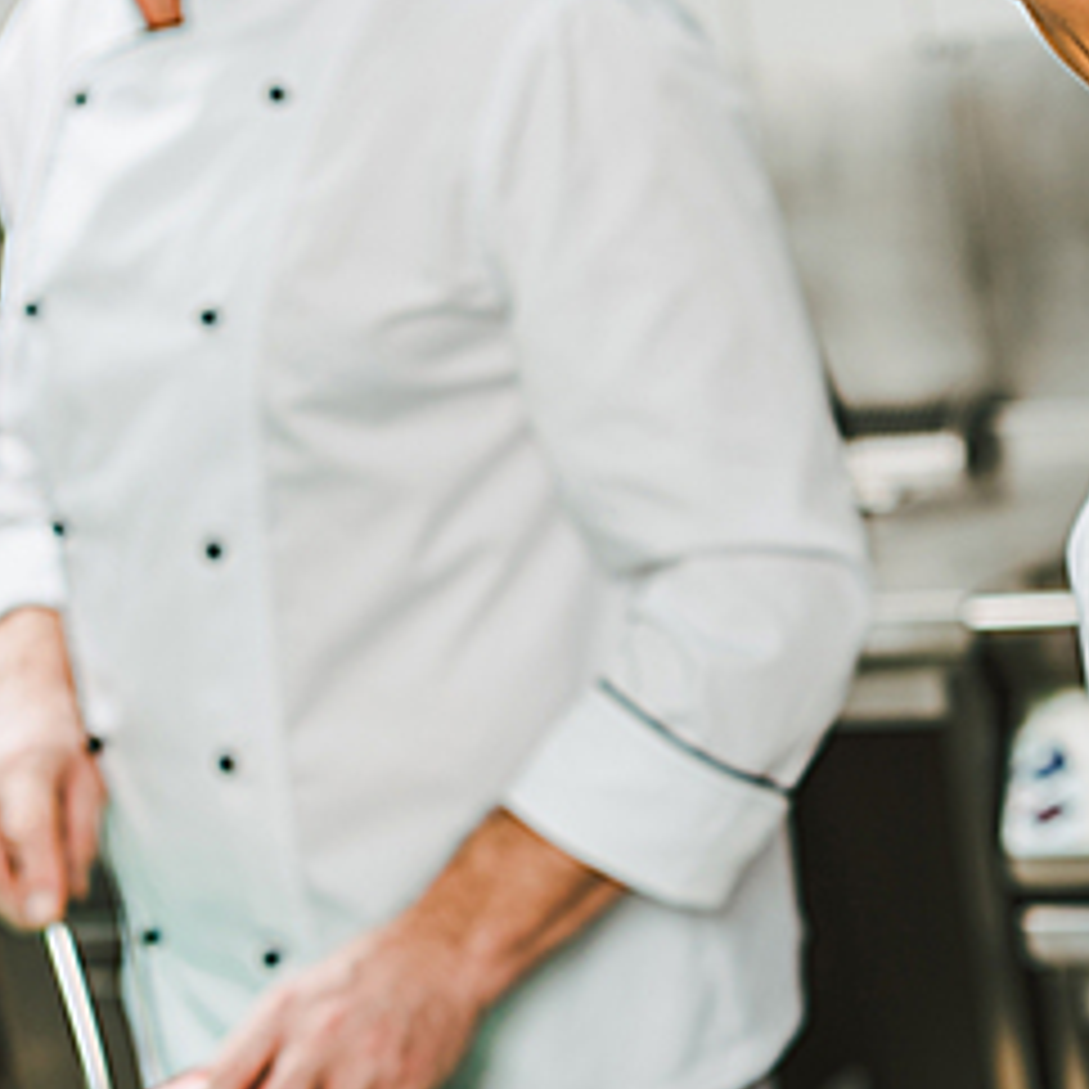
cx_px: 873
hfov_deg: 14.3
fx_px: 4307
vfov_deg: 14.4
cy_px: 619
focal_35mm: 121
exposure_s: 1/200
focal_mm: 46
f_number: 3.5
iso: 80
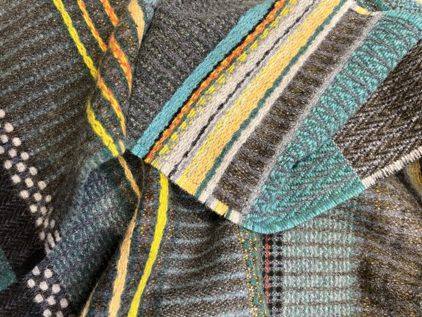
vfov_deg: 53.1
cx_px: 211
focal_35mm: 26
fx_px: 317
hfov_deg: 67.3
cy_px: 158
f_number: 1.6
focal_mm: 5.1
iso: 250
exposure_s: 1/50
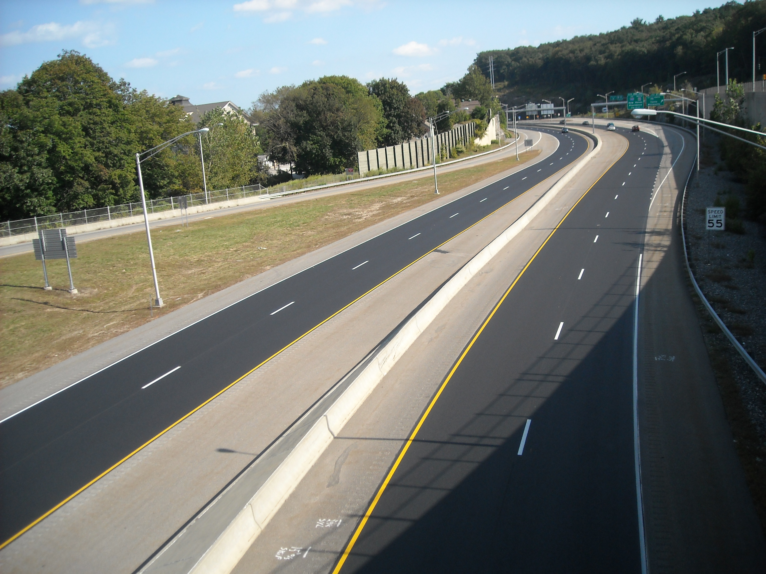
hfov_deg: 52.6
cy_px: 287
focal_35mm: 35
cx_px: 383
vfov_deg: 40.7
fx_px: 774
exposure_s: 1/250
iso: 84
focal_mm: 5.7
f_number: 5.6
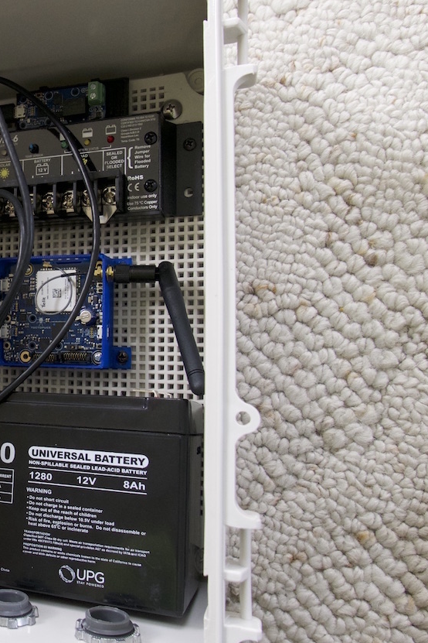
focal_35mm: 37
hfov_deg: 31.2
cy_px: 318
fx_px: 660
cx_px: -63
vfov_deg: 51.9
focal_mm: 10.9
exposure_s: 1/60
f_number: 5
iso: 1000
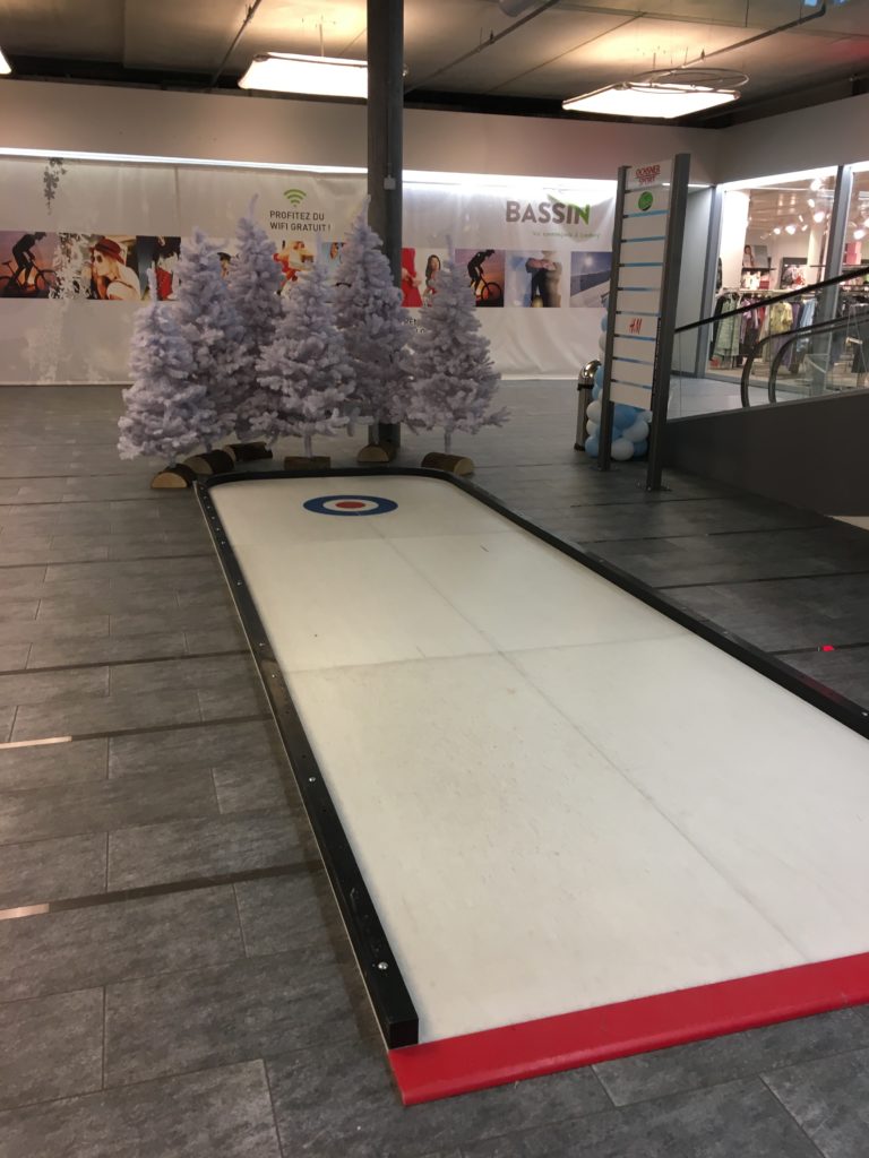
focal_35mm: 29
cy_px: 579
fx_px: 971
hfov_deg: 48.2
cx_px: 434
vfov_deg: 61.7
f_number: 2.2
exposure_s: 1/33
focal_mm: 4.15
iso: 64
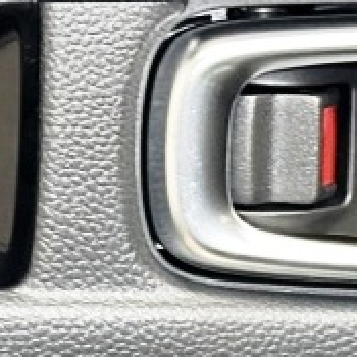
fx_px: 2894
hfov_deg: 7.0
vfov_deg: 6.9
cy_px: 561
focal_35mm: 248
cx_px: 398
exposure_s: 1/30
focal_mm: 6.86
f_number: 1.78
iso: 640
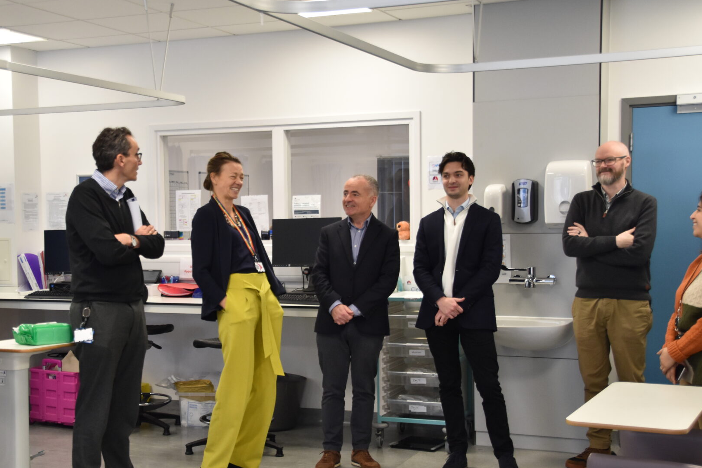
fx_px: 1033
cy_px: 258
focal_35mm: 53
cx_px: 277
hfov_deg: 37.4
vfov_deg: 25.5
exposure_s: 1/125
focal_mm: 28
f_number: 4
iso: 1000
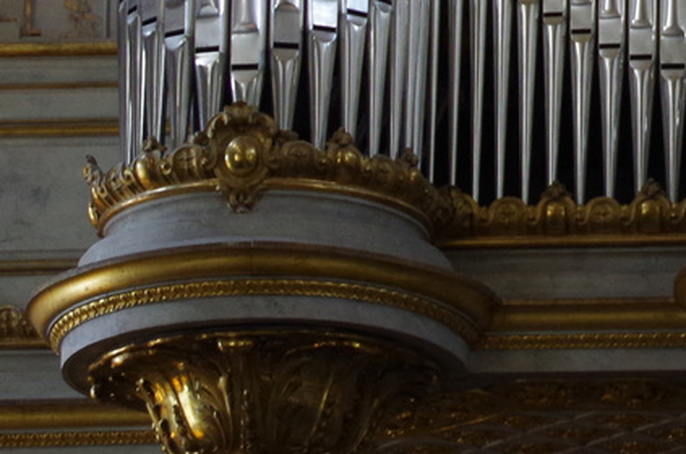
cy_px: -208
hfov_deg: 6.5
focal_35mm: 316
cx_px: 998
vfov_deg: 4.3
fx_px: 6008
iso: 800
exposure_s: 1/100
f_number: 8
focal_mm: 55
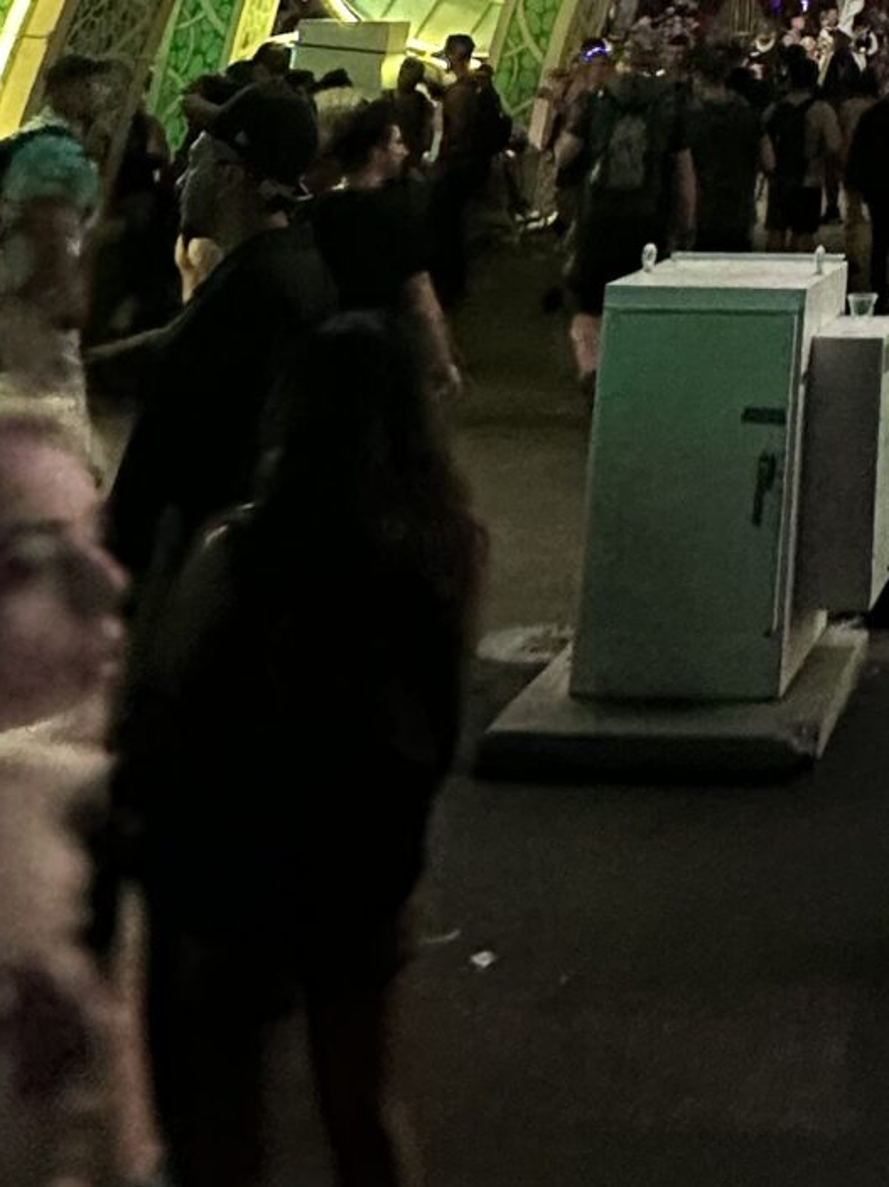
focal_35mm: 51
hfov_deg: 24.7
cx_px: 1172
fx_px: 1747
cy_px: -432
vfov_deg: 28.9
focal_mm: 2.22
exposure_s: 1/54
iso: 500
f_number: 2.2
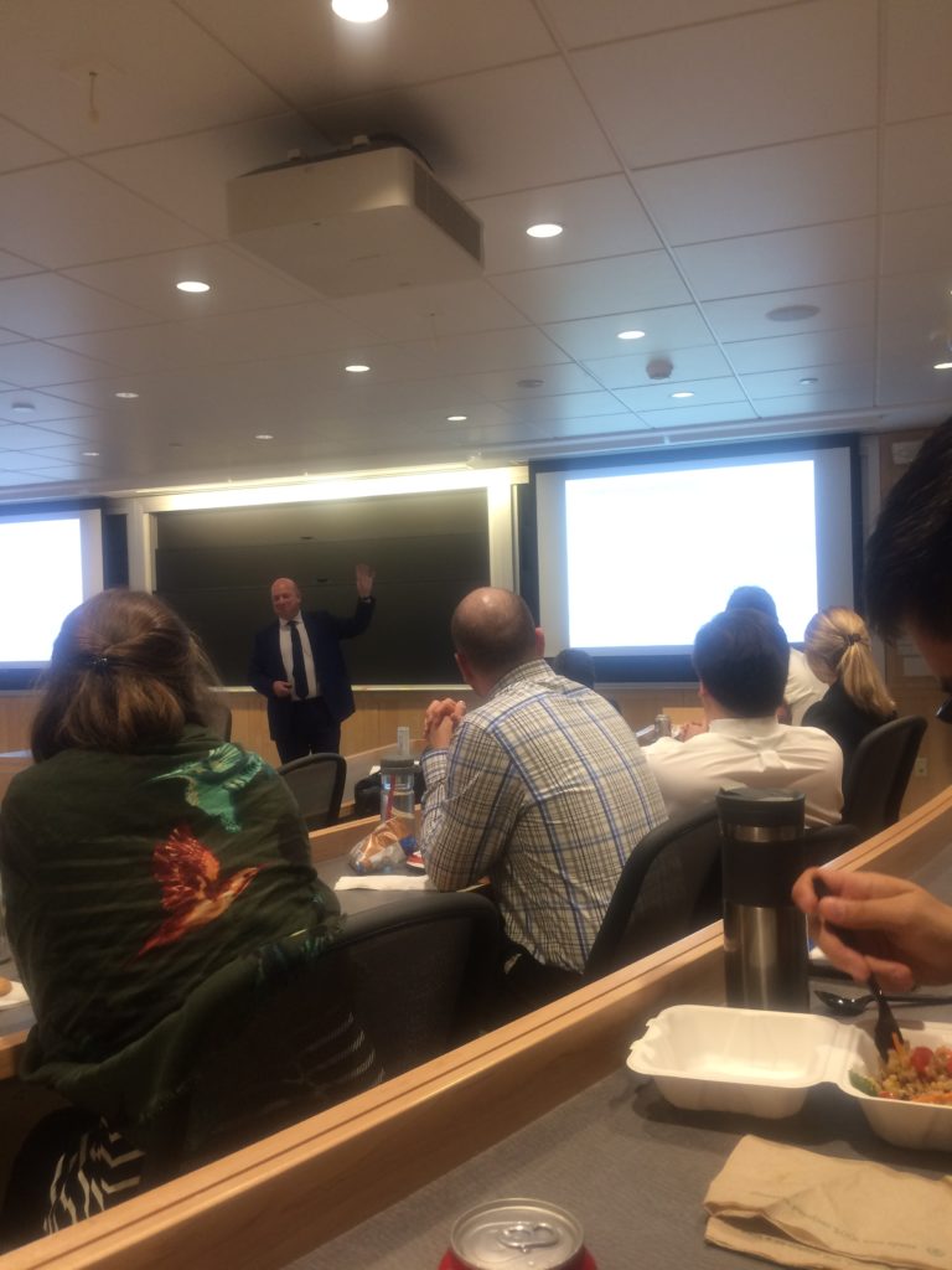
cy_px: 635
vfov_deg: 61.7
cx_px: 476
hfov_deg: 48.2
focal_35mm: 29
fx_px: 1063
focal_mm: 4.15
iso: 64
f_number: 2.2
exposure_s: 1/30
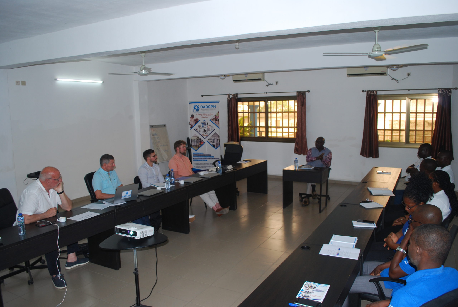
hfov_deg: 67.3
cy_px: 154
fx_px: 344
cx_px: 229
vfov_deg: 48.1
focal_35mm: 27
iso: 200
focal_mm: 18
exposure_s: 1/60
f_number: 3.5
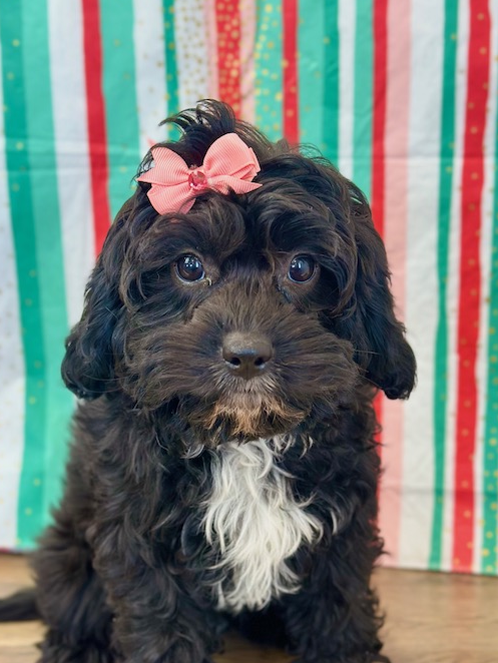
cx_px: 256
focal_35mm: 58
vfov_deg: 33.1
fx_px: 1112
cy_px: 392
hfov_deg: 25.2
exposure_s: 1/60
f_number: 1.78
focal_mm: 6.86
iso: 80
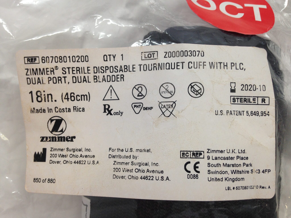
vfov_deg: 42.9
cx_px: 146
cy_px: 109
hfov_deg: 55.4
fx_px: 277
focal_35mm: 33
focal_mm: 4.12
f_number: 2.4
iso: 50
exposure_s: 1/60
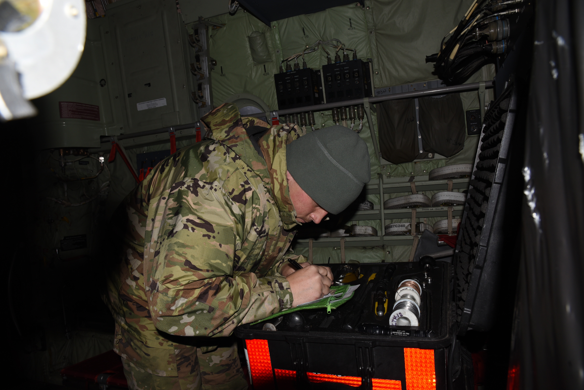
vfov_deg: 53.1
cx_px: 292
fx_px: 389
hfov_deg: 73.7
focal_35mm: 24
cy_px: 195
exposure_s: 1/200
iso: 400
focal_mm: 24
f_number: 10
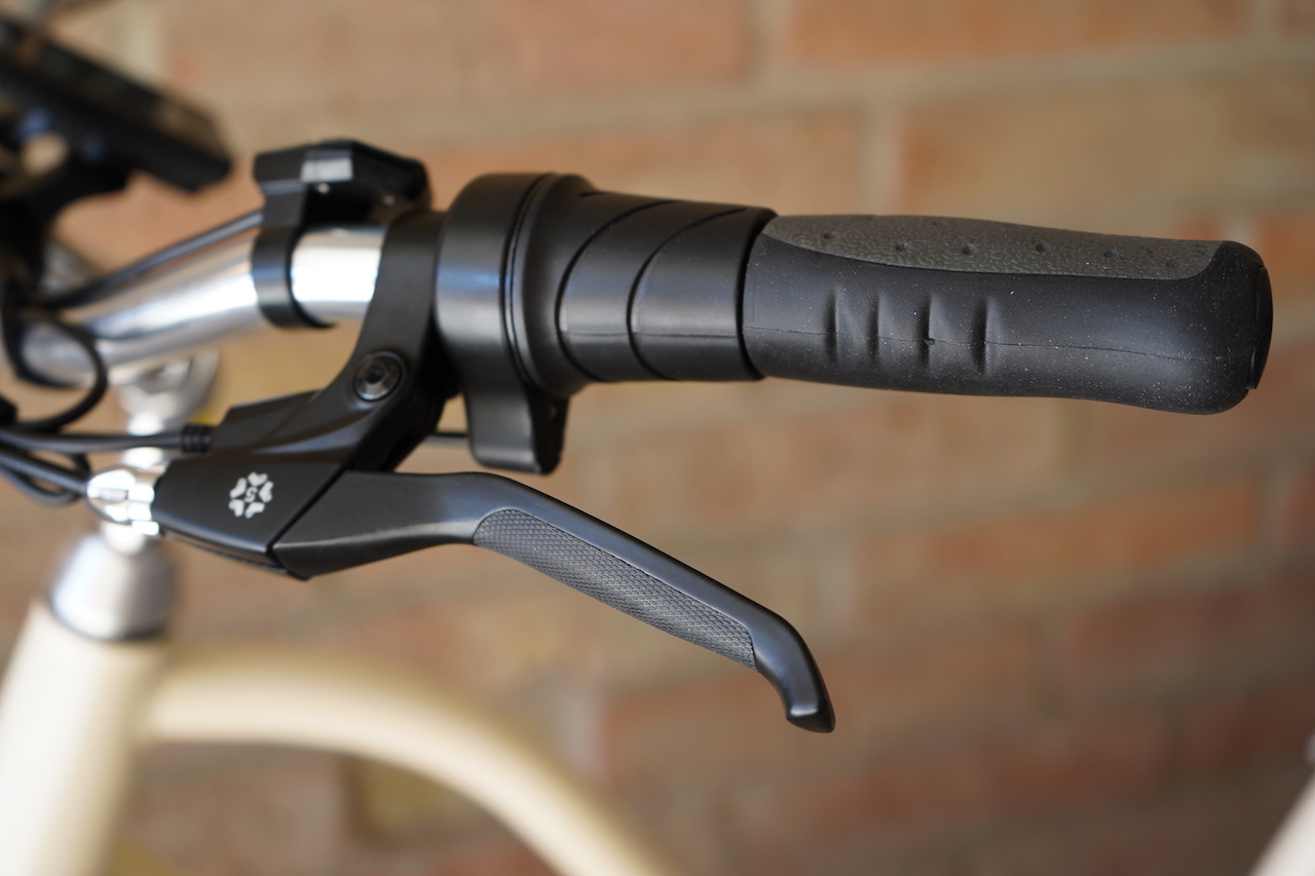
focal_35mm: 42
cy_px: 438
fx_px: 1534
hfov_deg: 46.4
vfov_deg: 31.9
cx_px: 658
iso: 160
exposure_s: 1/60
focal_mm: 42
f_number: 4.5
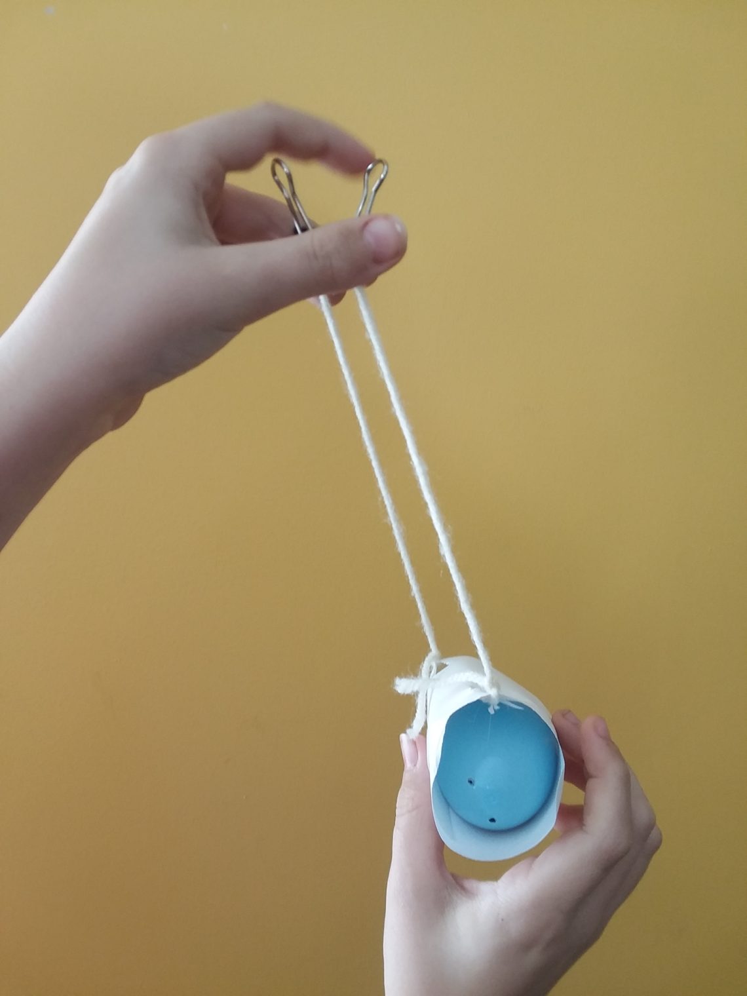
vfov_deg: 61.7
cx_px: 374
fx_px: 834
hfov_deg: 48.2
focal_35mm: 29
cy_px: 498
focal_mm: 2.47
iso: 40
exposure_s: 1/30
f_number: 1.9
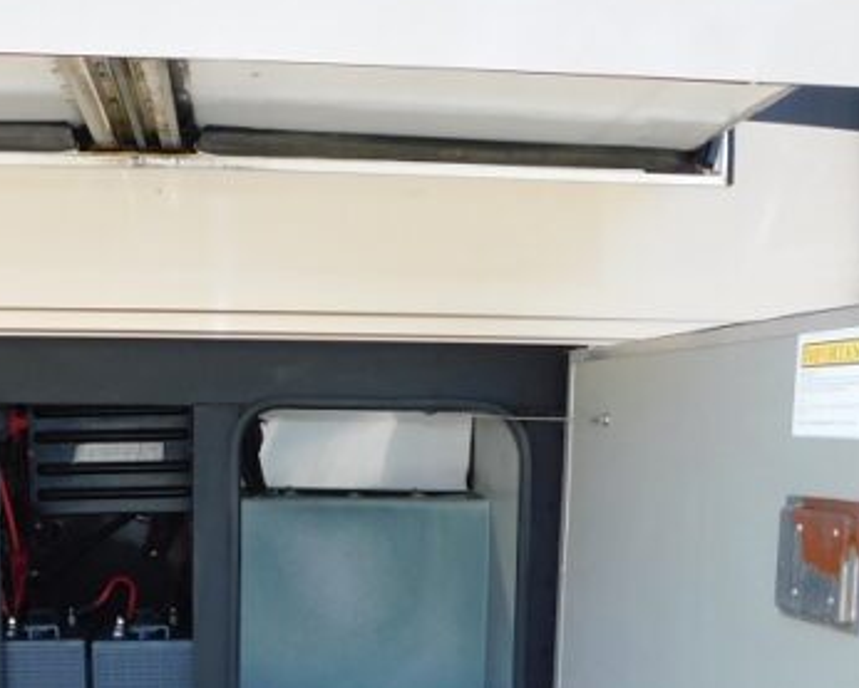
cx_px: 318
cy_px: 681
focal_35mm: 52
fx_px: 1322
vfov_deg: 27.5
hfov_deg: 35.8
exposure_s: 1/200
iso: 125
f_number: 3
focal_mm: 4.1
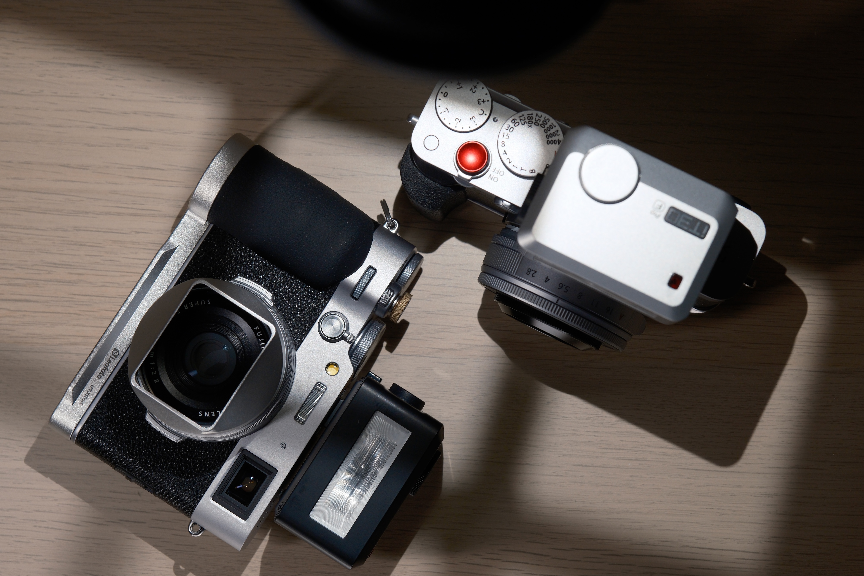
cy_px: 288
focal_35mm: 84
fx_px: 2016
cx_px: 432
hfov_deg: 24.2
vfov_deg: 16.3
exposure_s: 1/110
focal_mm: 56
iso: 640
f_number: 5.6
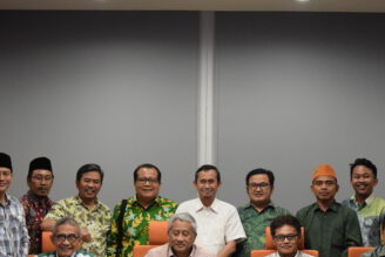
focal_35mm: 106
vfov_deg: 13.0
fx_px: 1130
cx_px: 237
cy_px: 156
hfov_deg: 19.3
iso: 3200
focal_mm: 55
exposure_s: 1/250
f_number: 4.5
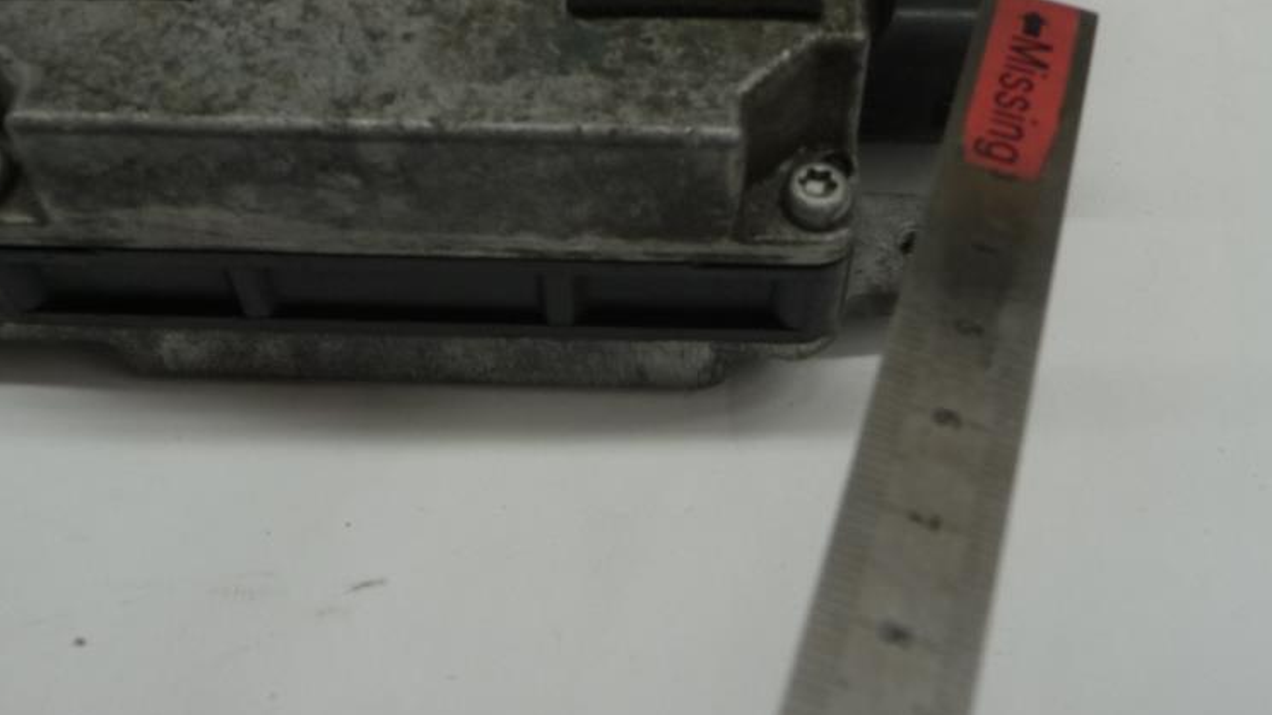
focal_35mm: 42
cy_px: 80
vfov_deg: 27.4
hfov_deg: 48.4
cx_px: 657
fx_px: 1416
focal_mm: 4.7
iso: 125
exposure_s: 1/30
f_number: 3.3
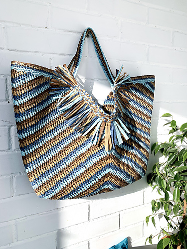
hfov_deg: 53.1
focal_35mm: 26
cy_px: 124
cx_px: 94
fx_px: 187
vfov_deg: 67.3
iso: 25
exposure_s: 1/1916
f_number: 1.8
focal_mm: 4.25
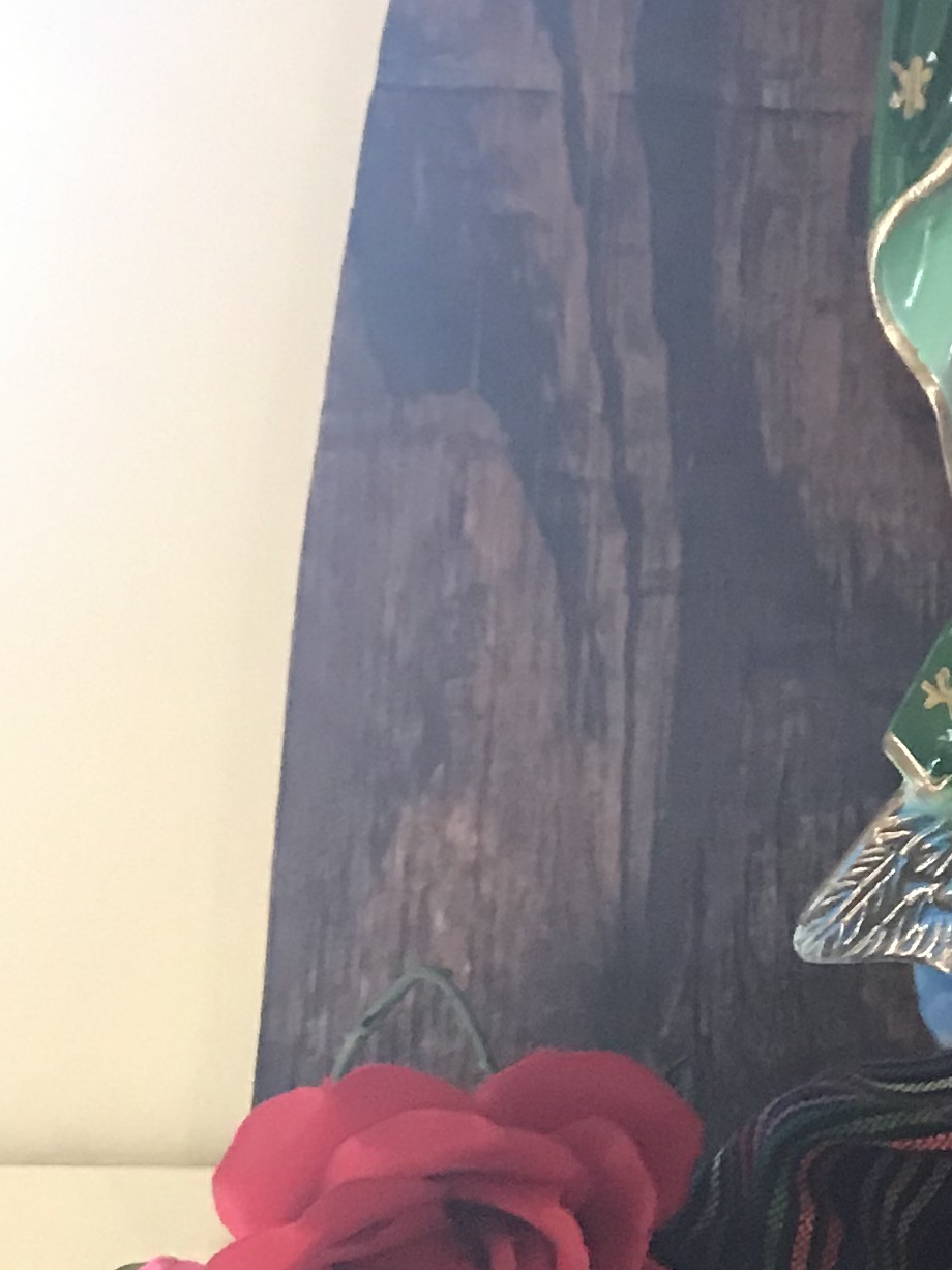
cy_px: 614
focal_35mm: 92
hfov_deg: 15.2
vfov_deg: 21.3
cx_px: 1307
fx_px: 3374
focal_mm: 3.99
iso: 100
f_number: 1.8
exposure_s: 1/9
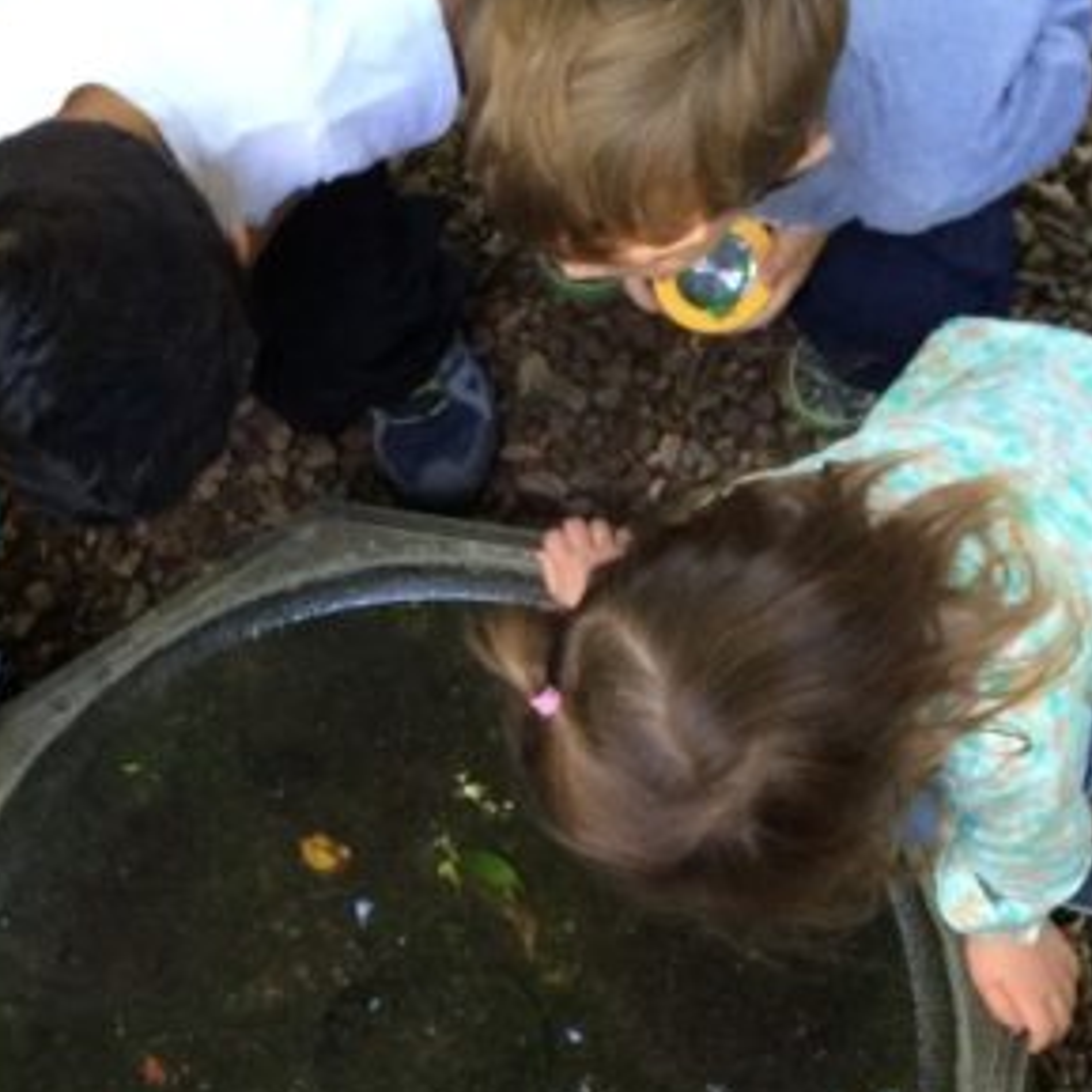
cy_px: 812
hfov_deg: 25.0
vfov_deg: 25.1
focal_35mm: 68
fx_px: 2427
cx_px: 223
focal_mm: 4.15
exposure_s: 1/30
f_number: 2.2
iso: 200
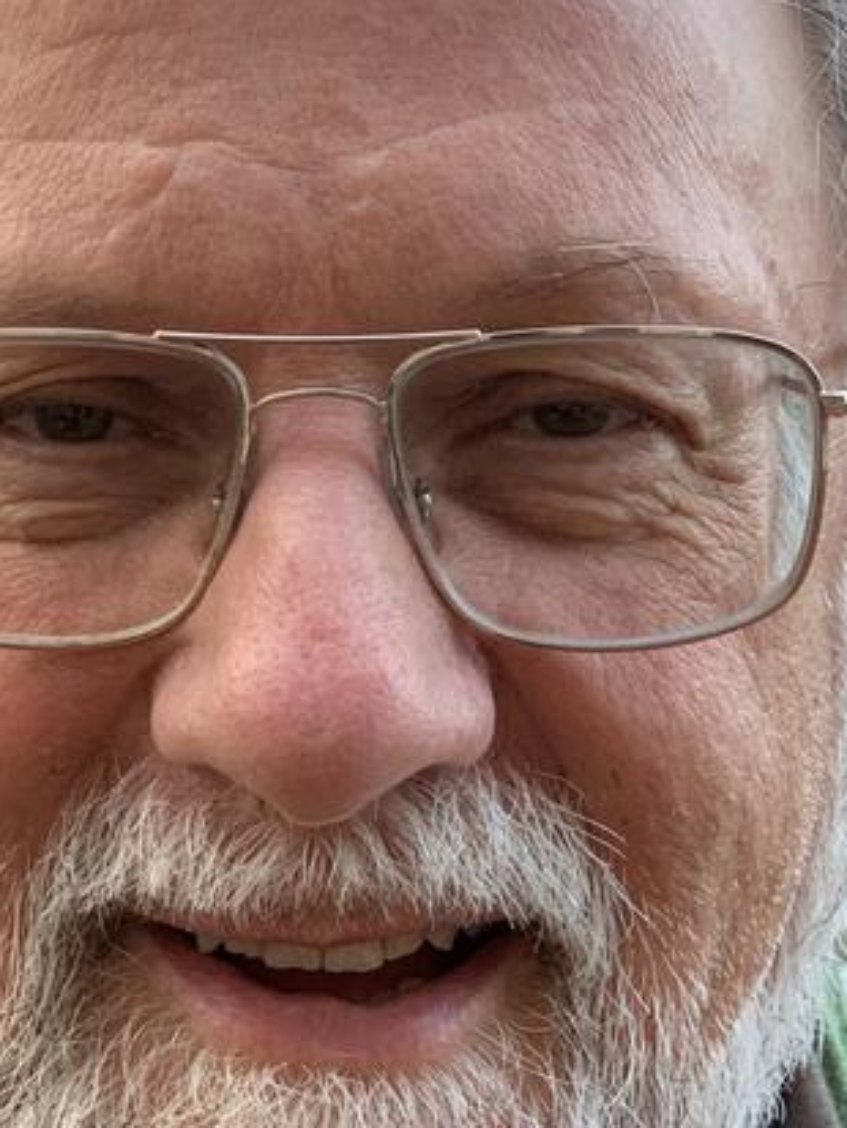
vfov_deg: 15.6
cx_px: 320
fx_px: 4109
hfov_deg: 11.8
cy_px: 440
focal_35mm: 126
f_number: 2.4
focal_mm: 6
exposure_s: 1/60
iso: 125
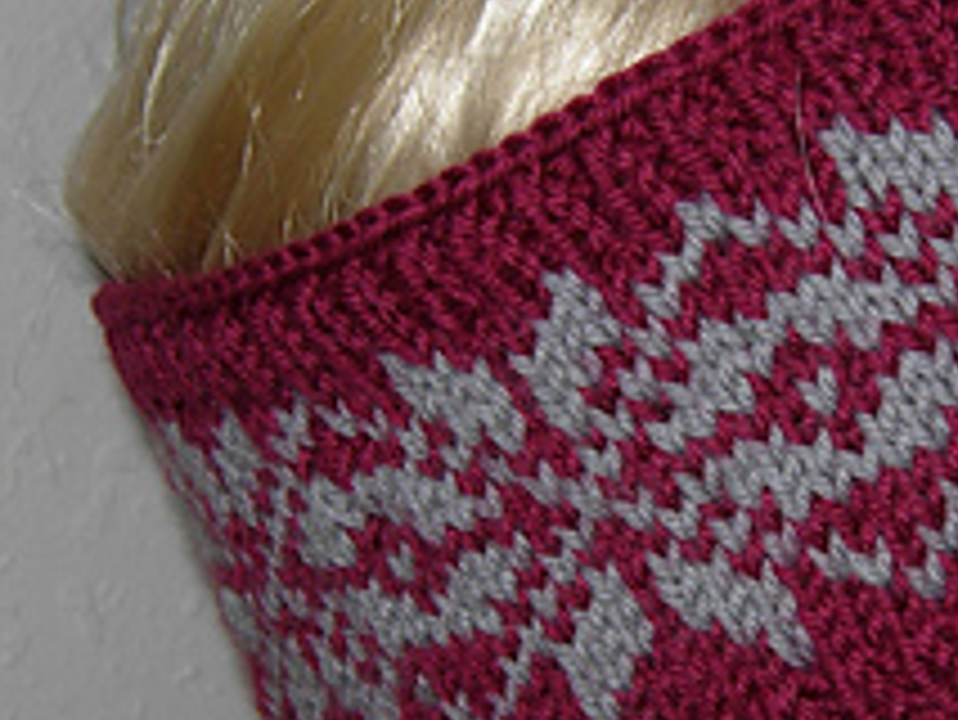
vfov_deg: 13.7
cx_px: 891
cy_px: 540
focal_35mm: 108
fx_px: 2991
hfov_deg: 17.9
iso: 50
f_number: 2.7
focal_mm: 7.5
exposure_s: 1/45.2
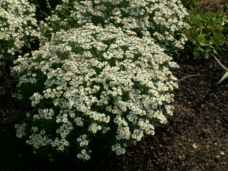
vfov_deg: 17.8
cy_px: 79
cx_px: 107
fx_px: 547
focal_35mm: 83
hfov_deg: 23.6
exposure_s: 1/200
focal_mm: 12.33
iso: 50
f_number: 7.1
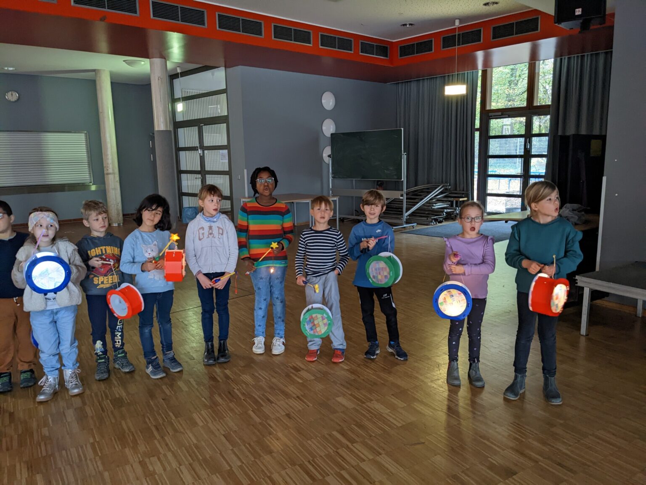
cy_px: 242
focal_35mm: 27
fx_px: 504
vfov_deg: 51.4
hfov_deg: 65.3
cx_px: 323
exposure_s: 1/33.3
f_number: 1.73
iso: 653
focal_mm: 4.38
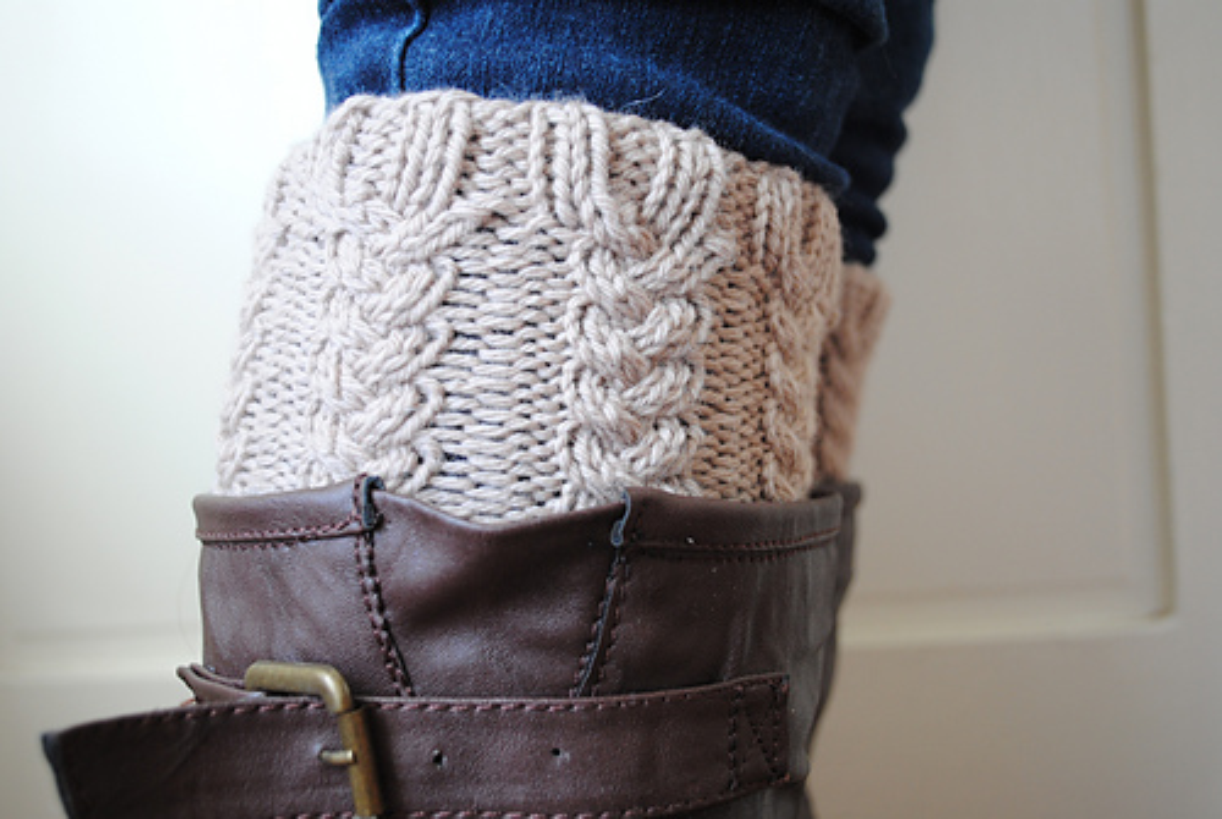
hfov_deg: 53.1
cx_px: 611
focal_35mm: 36
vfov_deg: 37.0
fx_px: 1224
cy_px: 410
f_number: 4
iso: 400
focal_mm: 24
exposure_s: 1/25
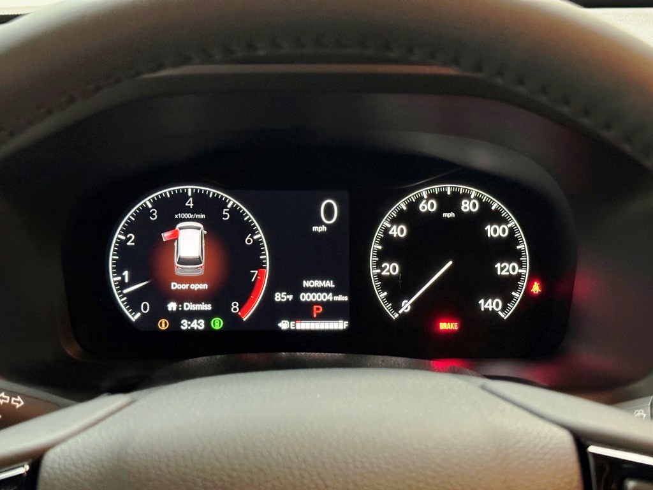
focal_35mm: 48
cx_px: 326
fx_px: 905
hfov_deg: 39.7
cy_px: 245
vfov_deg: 30.3
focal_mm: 6.86
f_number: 1.78
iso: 640
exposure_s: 1/24
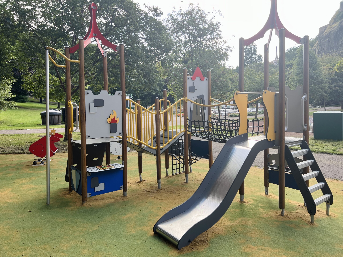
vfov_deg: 53.1
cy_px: 128
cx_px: 172
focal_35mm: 26
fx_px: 258
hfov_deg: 67.3
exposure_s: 1/611
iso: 50
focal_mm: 5.7
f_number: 1.5
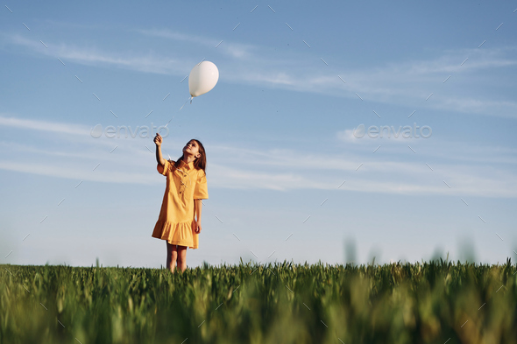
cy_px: 172
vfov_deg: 19.4
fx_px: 1005
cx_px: 258
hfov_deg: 28.9
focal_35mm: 70
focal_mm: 70
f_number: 4
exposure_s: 1/3200
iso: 200
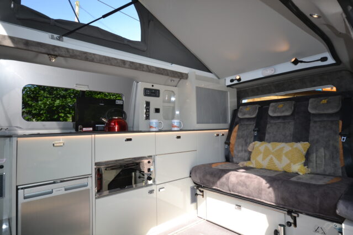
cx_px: 176
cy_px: 118
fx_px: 206
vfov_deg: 59.5
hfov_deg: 81.2
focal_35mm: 21
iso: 125
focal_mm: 14
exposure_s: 1/125
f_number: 4.8
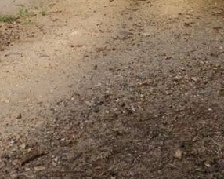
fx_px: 556
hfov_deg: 22.8
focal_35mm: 84
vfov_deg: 16.4
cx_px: 123
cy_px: -100
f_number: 1.7
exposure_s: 1/671
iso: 320
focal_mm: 4.1
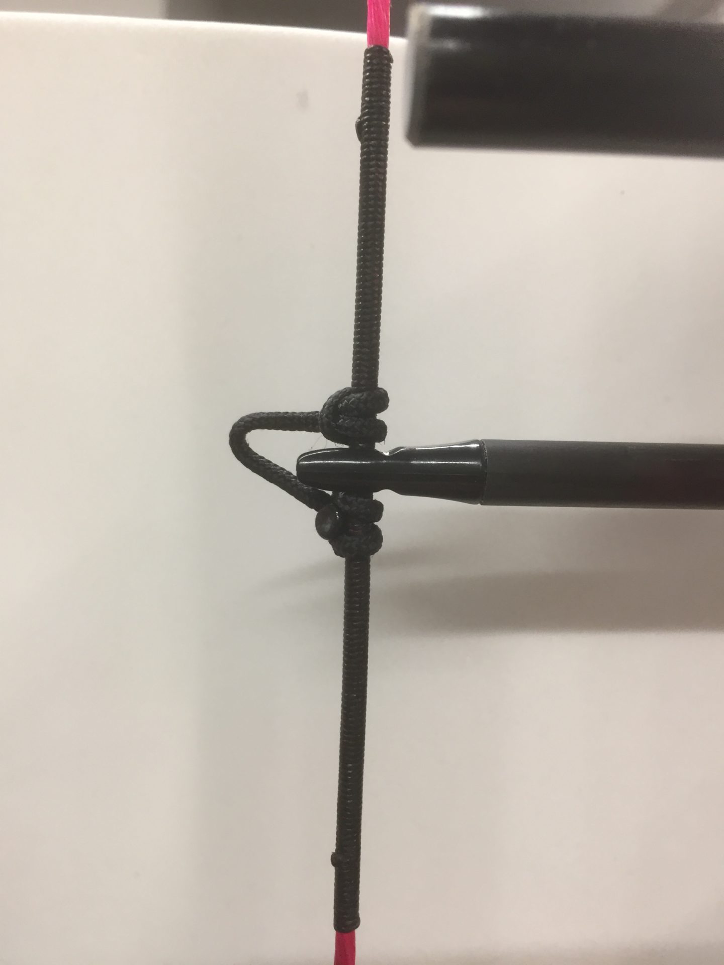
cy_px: 482
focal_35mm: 29
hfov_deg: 48.2
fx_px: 809
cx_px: 362
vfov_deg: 61.7
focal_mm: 4.15
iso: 40
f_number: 2.2
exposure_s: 1/30
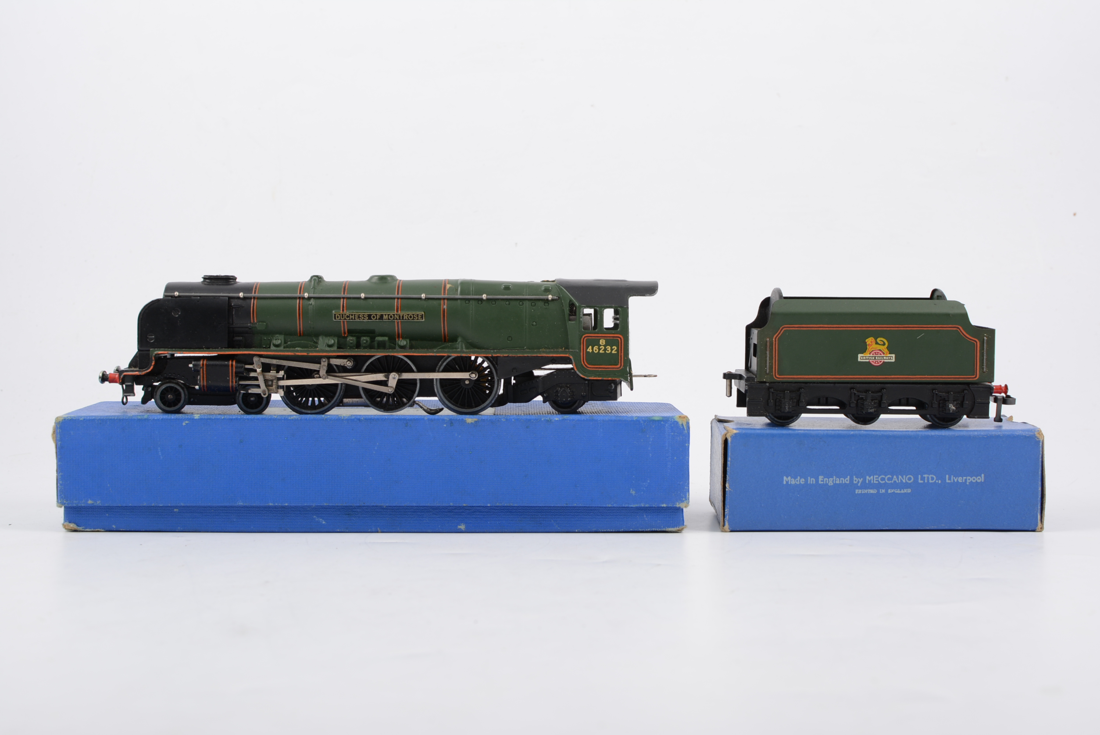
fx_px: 1605
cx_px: 550
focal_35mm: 52
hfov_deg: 37.8
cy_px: 368
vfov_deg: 25.8
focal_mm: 35
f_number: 9
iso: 100
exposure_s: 1/125
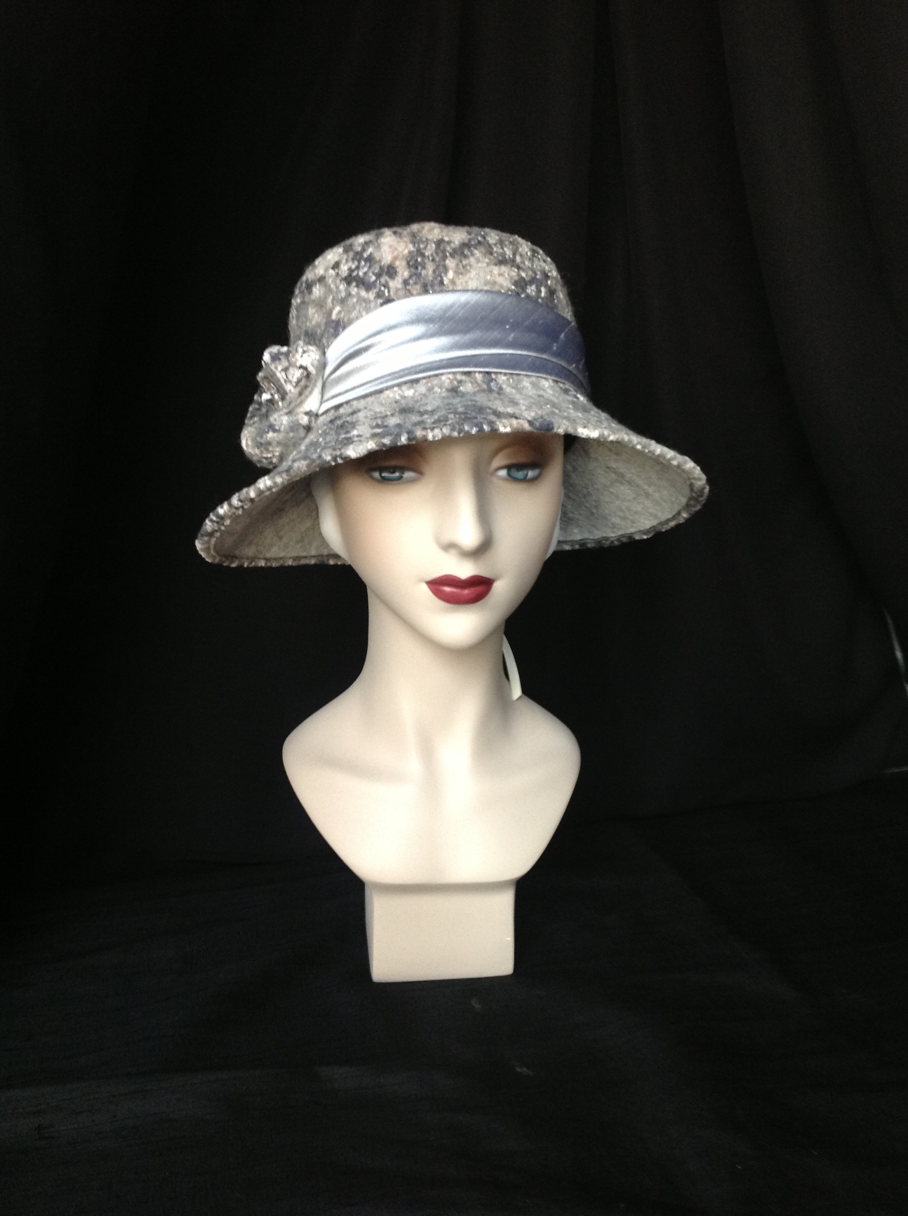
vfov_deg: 52.7
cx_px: 454
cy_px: 608
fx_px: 1227
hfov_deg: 40.6
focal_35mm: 35
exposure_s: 1/15
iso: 160
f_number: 2.4
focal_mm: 4.28
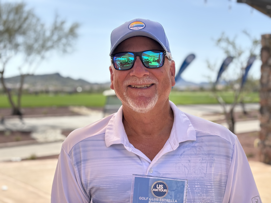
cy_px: 102
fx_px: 407
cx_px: 136
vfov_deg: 28.0
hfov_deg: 36.8
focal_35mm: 52
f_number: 1.6
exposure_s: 1/1499
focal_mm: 5.96
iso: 40
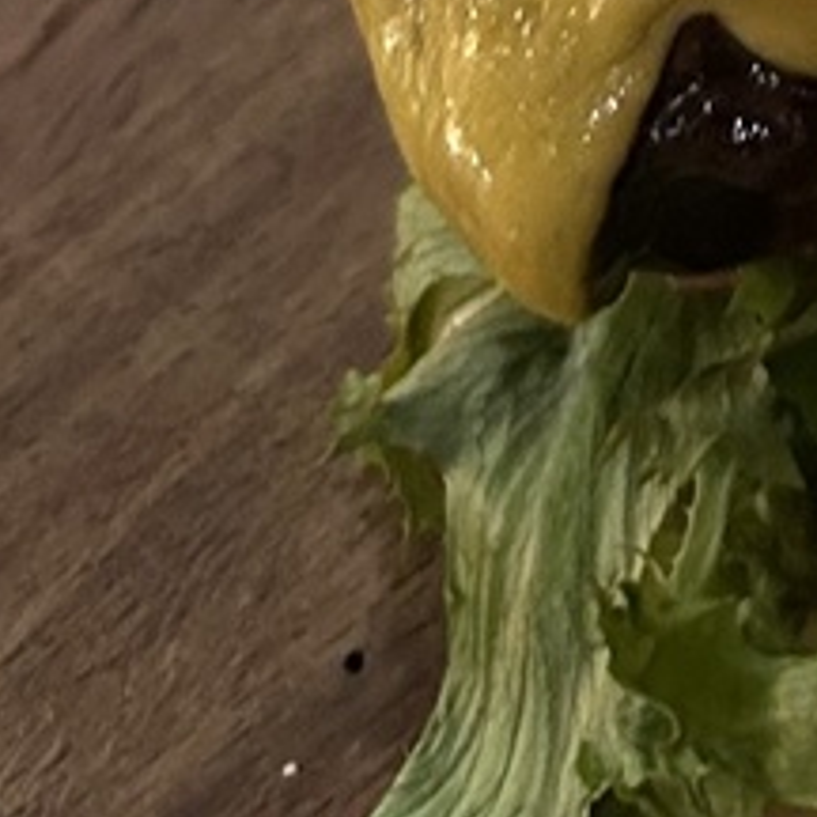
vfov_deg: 8.7
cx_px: 1562
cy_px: -1513
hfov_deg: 9.7
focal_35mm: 170
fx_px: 4539
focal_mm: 5.7
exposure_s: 1/33
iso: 400
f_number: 1.5
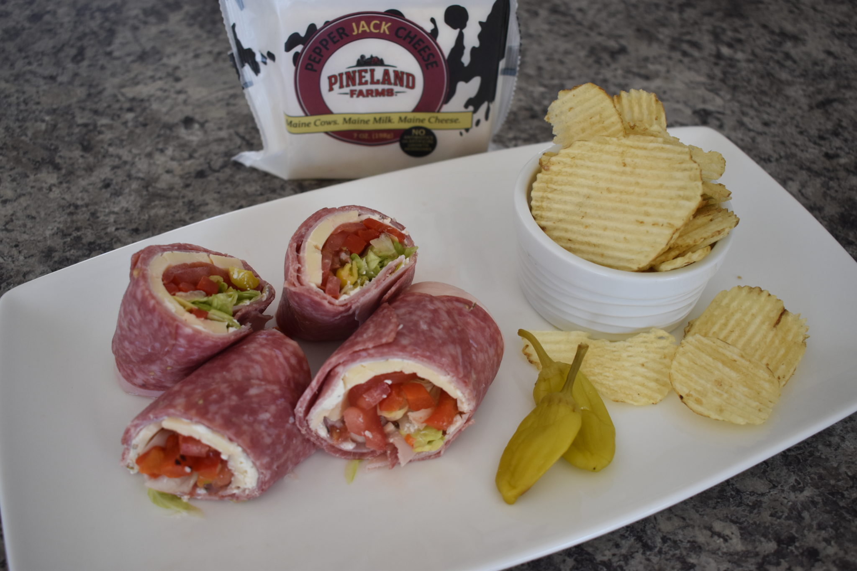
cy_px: 286
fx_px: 893
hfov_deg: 51.3
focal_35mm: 38
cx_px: 428
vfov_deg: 35.5
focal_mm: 25
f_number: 4.5
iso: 400
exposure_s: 1/80
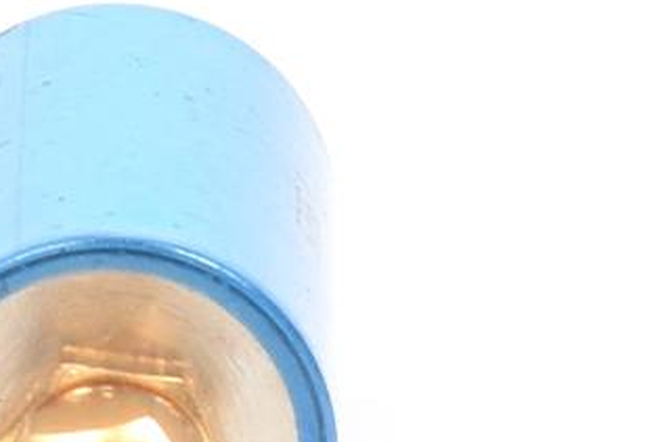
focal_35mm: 148
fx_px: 2723
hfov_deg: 13.8
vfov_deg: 9.3
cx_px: 101
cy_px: 339
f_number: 11
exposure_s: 1/200
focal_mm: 52
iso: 200
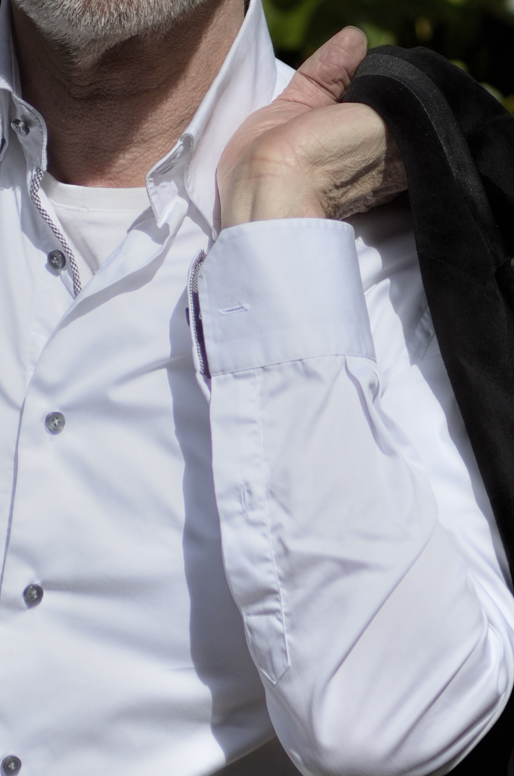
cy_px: 390
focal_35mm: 259
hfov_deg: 5.3
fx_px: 5573
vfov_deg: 8.0
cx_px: 119
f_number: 2.8
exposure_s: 1/6400
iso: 160
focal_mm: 70
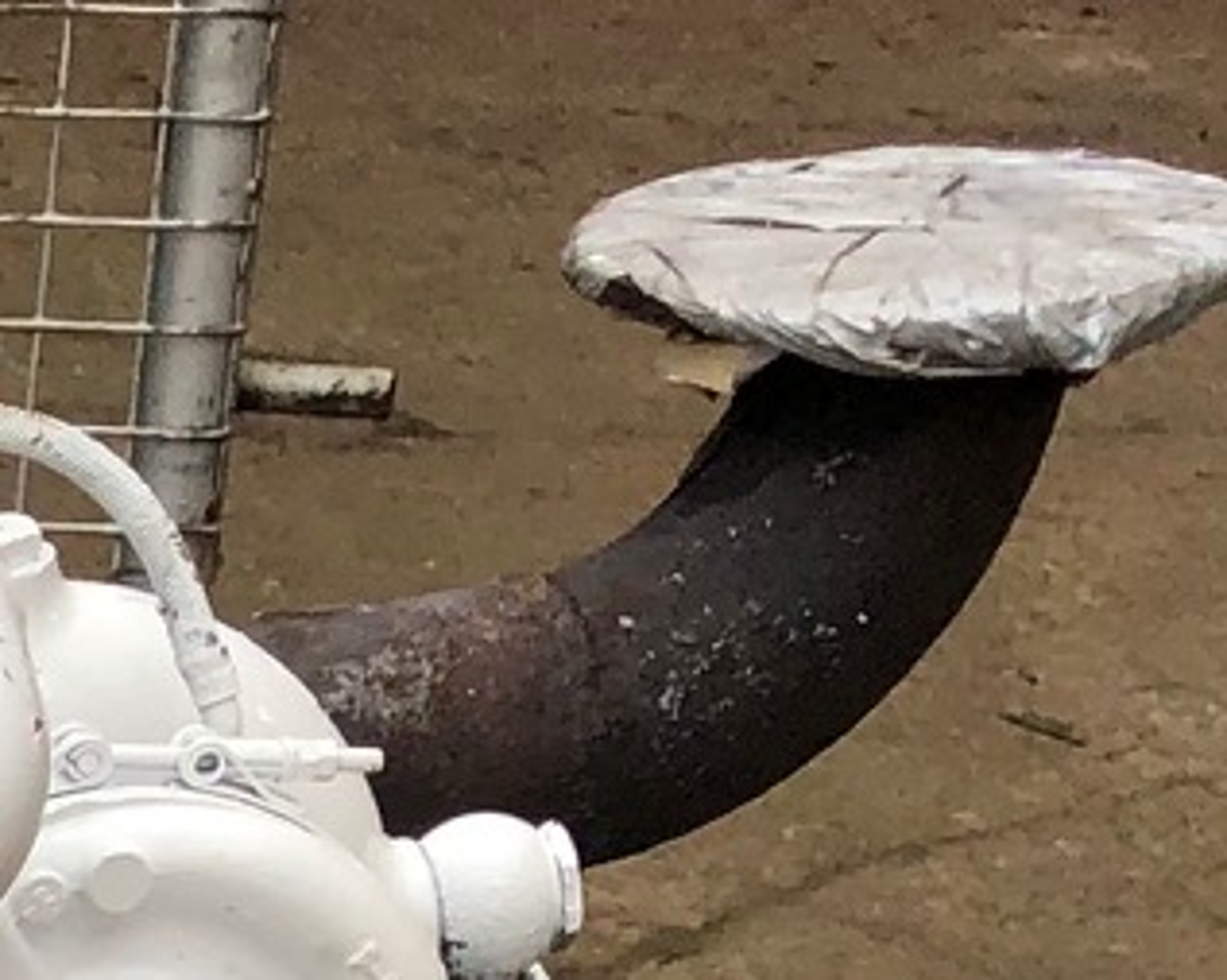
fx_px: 6313
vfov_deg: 8.2
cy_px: 2247
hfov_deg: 10.0
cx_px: -1548
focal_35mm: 174
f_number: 1.8
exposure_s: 1/120
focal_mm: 4
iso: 64
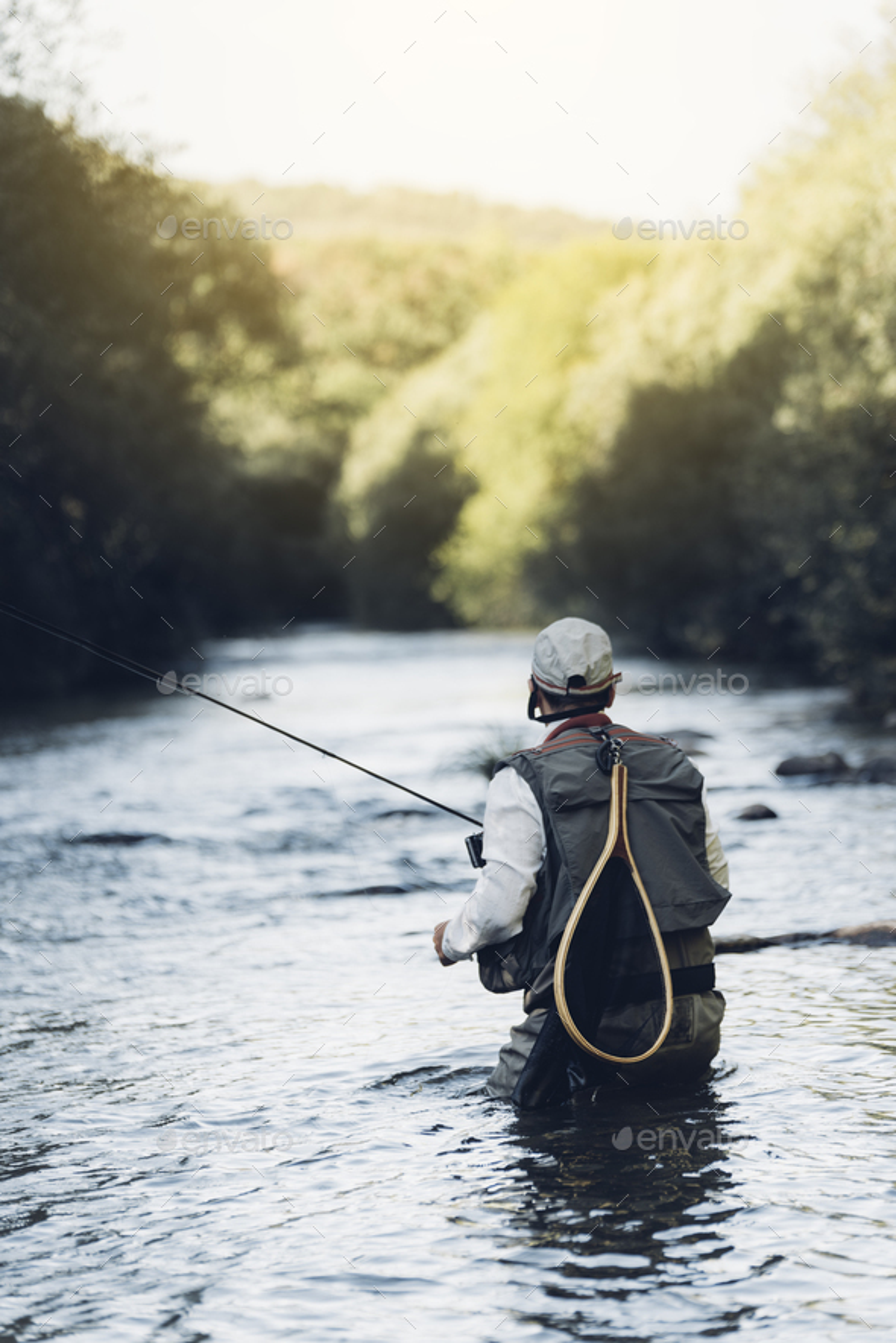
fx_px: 4327
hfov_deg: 11.8
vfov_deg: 17.6
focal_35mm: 116
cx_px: 448
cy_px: 672
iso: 100
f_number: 2.8
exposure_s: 1/400
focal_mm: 116
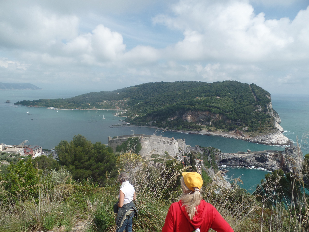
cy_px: 116
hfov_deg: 73.9
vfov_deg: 58.9
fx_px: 205
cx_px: 154
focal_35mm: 23
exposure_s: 1/1000
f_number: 3.5
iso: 80
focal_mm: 4.1
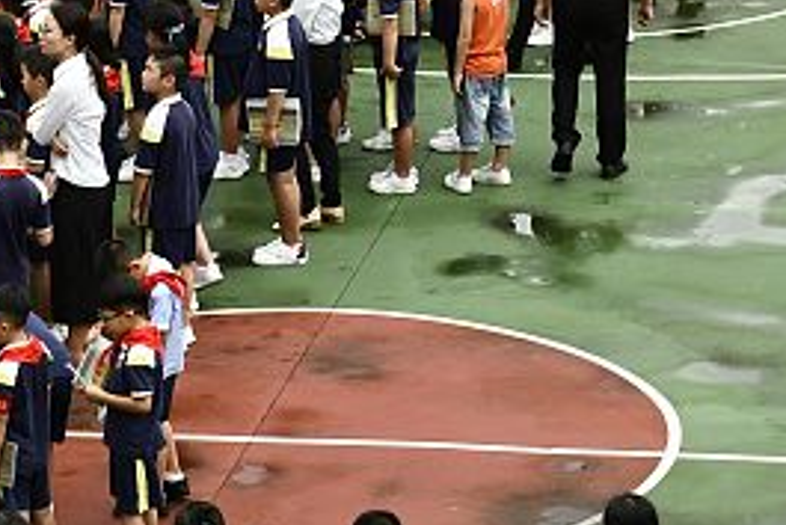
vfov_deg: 4.9
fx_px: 6138
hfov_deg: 7.2
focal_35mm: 281
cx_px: 1074
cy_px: -222
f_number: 6.3
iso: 320
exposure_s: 1/500
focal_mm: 62
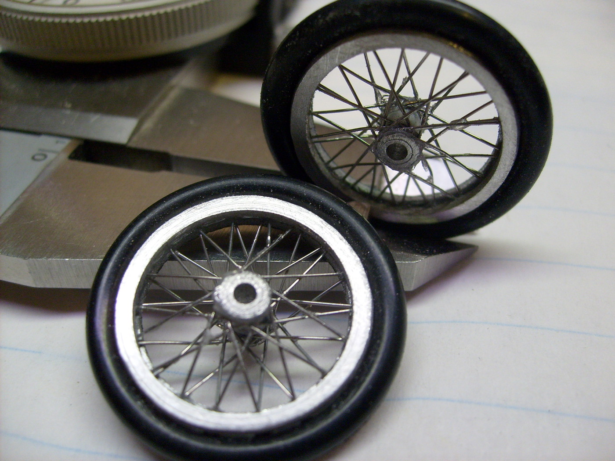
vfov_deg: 40.7
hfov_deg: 52.6
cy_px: 230
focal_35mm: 35
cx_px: 308
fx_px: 622
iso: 100
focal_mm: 5.8
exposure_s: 1/45
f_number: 2.8
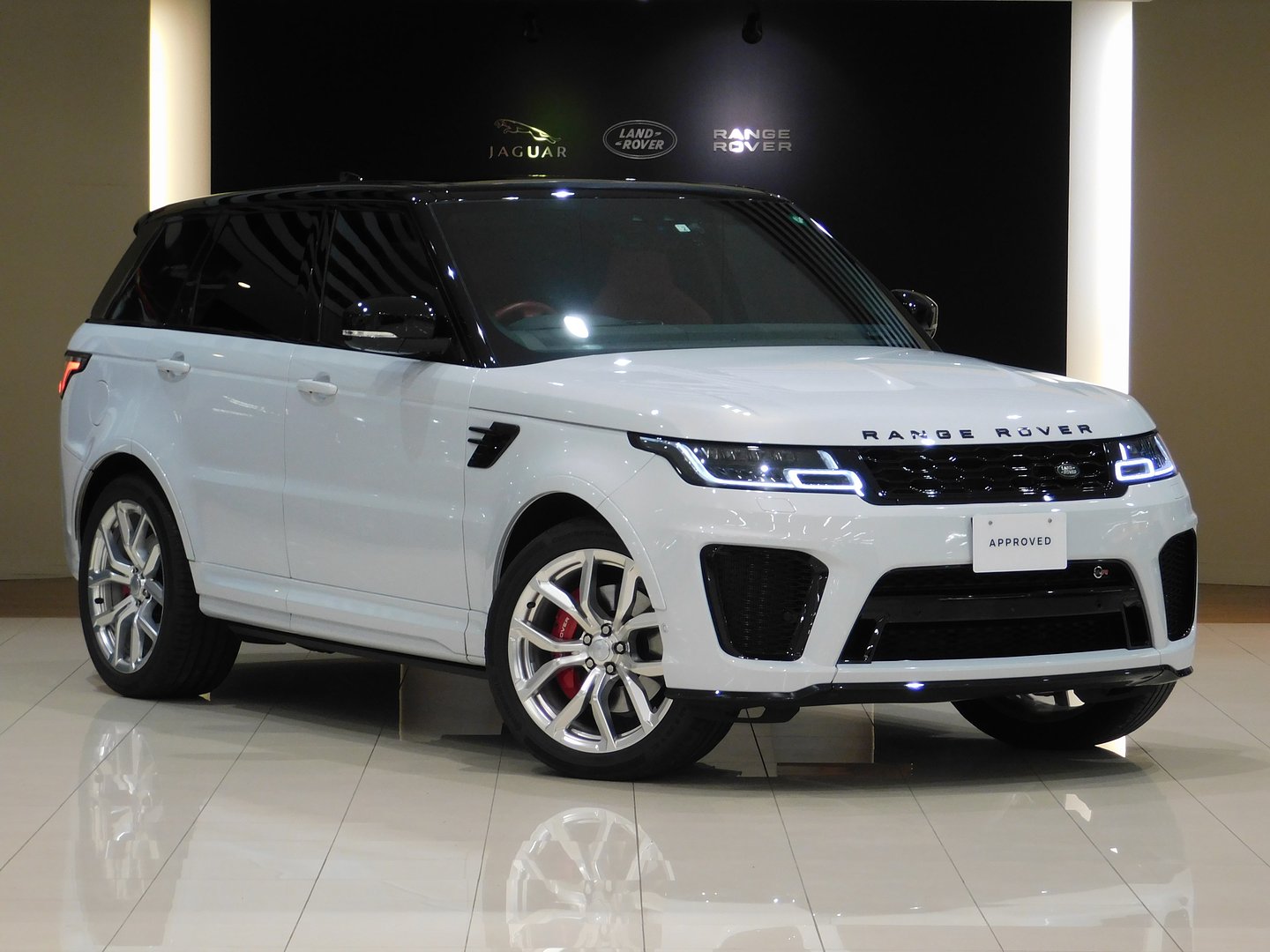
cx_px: 635
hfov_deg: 14.7
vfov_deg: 11.1
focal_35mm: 134
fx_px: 4916
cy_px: 476
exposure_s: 1/30
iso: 250
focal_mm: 23.7
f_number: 5
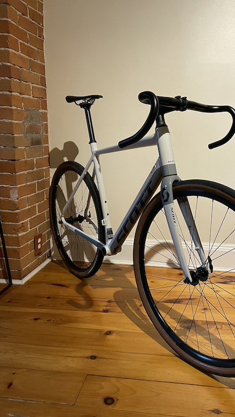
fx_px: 321
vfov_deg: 66.0
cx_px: 156
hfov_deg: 39.8
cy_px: 204
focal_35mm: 29
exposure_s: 1/60
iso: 320
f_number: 1.6
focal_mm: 4.2
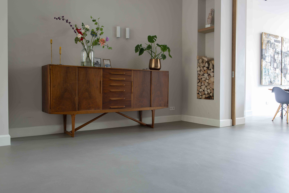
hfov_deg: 58.7
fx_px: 257
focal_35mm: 32
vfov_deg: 41.1
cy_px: 94
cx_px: 148
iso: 400
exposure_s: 1.3
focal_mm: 31
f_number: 10
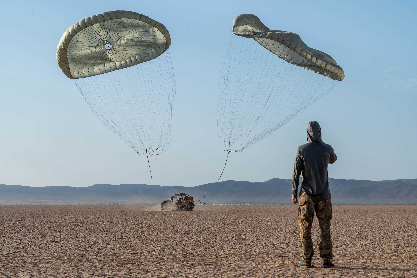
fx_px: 811
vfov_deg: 19.5
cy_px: 139
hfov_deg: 28.8
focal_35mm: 70
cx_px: 208
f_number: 10
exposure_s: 1/200
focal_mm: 70
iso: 100
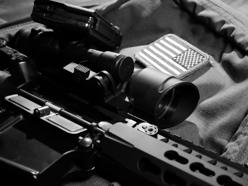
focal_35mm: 64
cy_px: 93
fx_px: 459
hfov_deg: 30.3
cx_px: 124
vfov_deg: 22.9
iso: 3200
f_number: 5.6
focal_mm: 32
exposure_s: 1/50
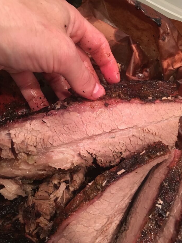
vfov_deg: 56.8
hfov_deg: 44.2
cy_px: 113
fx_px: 224
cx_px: 94
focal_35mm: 32
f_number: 2.2
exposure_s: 1/15
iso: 200
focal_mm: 4.15
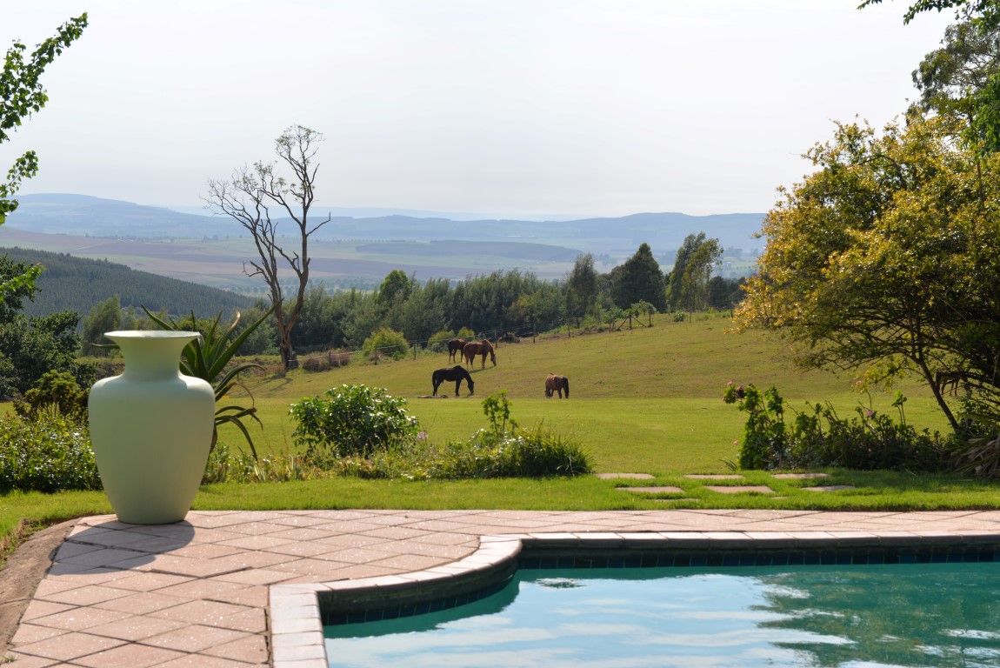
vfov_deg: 19.5
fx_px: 1945
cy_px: 334
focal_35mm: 70
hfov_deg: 28.8
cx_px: 500
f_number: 11
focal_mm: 70
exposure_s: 1/200
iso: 100
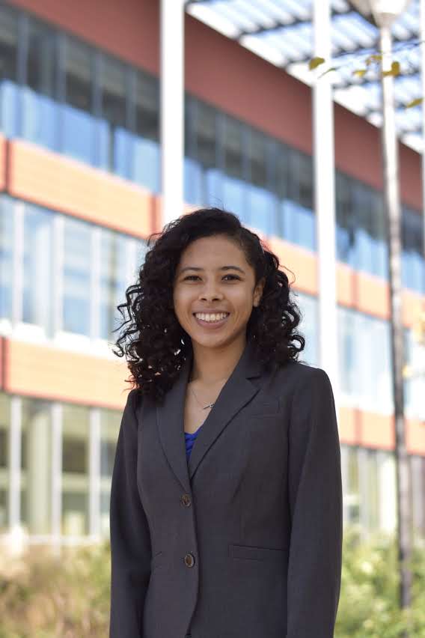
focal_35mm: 75
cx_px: 212
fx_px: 1328
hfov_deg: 18.2
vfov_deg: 27.0
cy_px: 319
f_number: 2.8
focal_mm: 50
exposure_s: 1/640
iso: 200
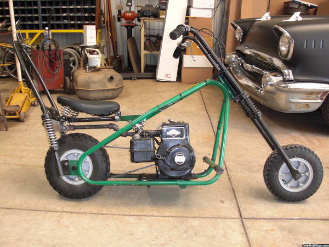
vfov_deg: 39.7
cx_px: 164
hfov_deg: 51.4
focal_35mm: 36
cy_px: 124
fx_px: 342
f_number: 2.8
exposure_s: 1/30
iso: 200
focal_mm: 6.3
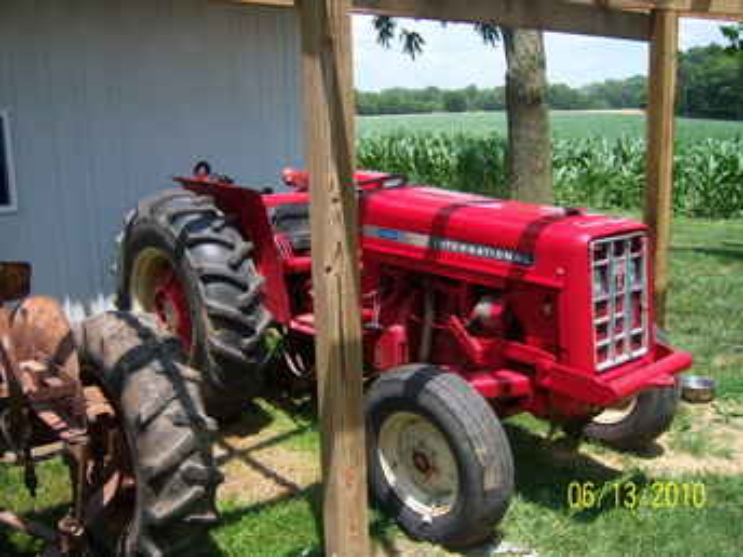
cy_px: 278
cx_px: 372
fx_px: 773
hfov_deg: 51.4
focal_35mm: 36
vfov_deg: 39.7
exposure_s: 1/800
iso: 80
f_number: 2.8
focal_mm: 7.5
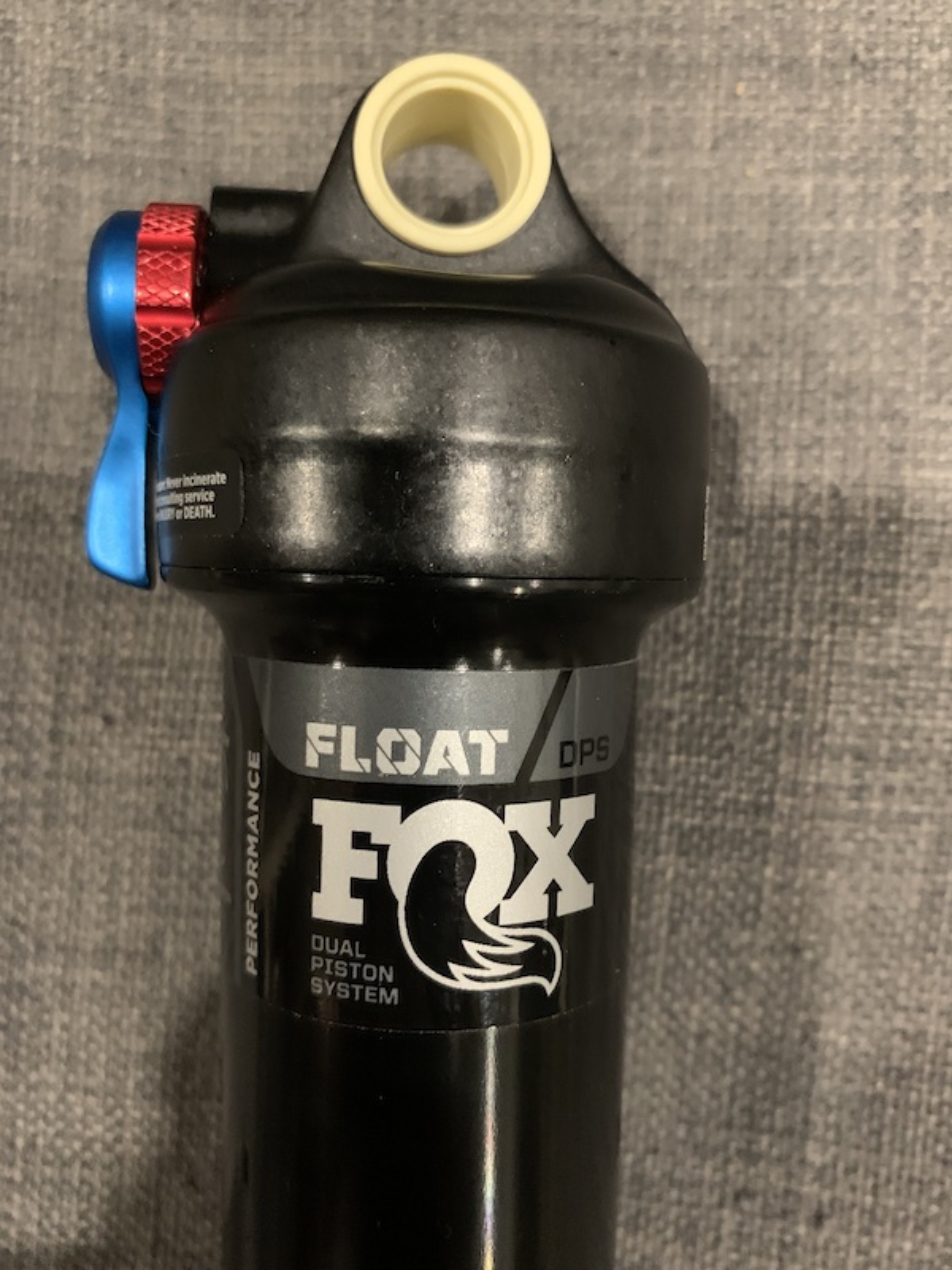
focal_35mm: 26
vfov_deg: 67.3
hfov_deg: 53.1
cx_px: 476
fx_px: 953
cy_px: 635
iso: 800
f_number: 1.8
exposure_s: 1/30
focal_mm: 4.25
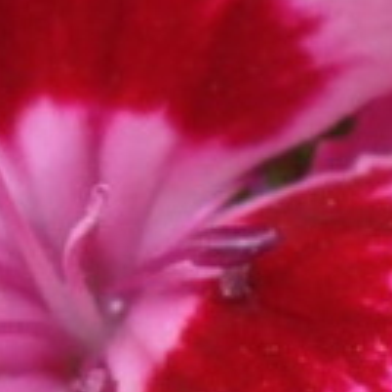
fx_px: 3831
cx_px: 486
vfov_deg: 5.9
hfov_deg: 5.8
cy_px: 260
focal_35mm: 299
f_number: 2.8
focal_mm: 6.1
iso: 100
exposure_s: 1/60
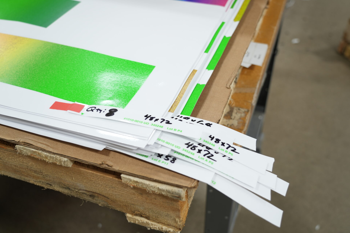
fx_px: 340
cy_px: 114
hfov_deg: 54.4
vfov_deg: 37.8
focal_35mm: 35
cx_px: 183
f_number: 4
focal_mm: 33
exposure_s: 1/40
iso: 400
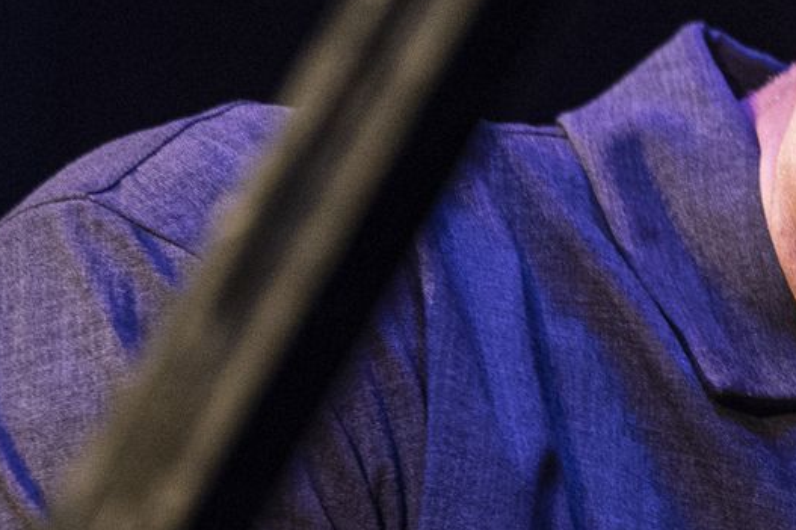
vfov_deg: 1.1
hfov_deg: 1.7
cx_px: 1313
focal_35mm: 1230
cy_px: 83
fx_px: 27187
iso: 3200
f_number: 3.2
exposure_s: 1/125
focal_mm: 180
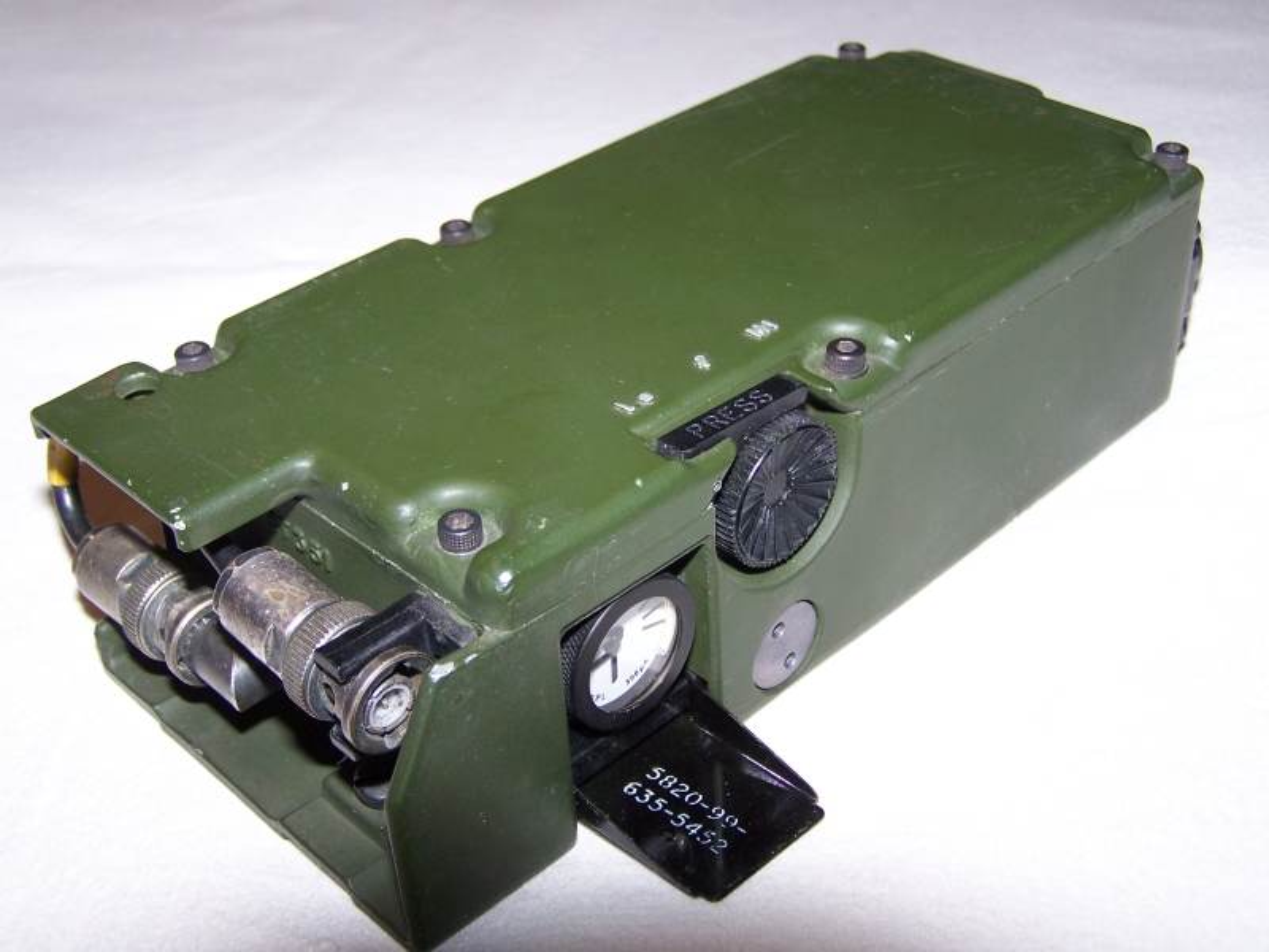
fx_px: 1760
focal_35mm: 48
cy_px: 476
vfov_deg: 30.3
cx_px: 634
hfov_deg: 39.7
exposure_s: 1/60
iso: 80
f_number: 3
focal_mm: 8
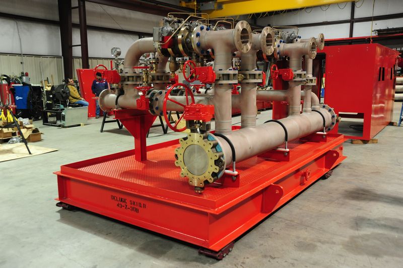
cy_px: 134
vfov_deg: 38.8
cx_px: 202
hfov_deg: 55.8
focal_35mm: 34
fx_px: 380
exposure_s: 1/30
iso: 2500
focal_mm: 34
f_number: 6.3
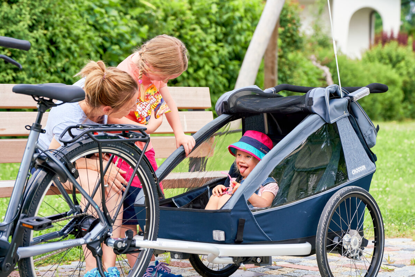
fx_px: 1314
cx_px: 208
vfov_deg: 12.0
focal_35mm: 114
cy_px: 138
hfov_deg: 17.9
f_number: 5.6
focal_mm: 114
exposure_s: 1/400
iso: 400
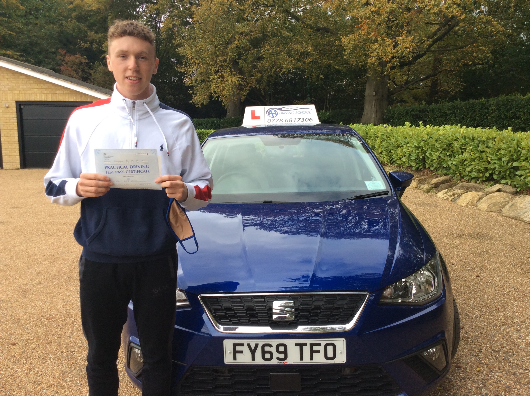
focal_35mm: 32
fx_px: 489
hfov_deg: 56.9
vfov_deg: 44.1
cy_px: 198
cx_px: 265
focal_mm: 3.3
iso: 32
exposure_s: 1/176
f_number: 2.4
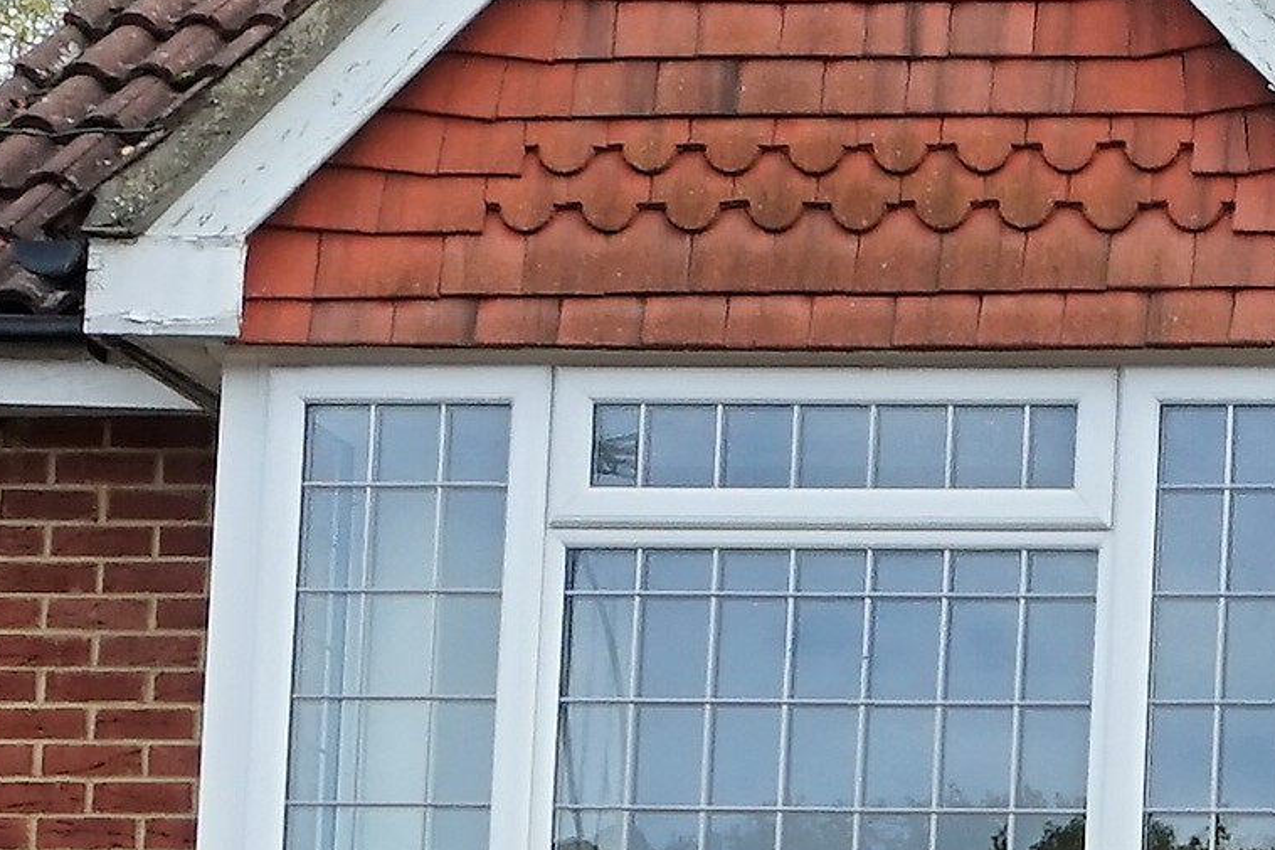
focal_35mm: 227
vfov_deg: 6.0
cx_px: 1983
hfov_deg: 8.8
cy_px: 1515
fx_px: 8023
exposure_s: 1/100
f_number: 7.1
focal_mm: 21
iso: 100
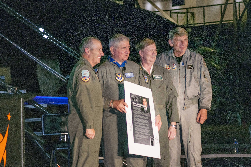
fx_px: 1170
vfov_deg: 8.2
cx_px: 126
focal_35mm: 168
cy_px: 84
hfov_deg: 12.2
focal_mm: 112
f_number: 6.3
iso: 200
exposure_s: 1/200
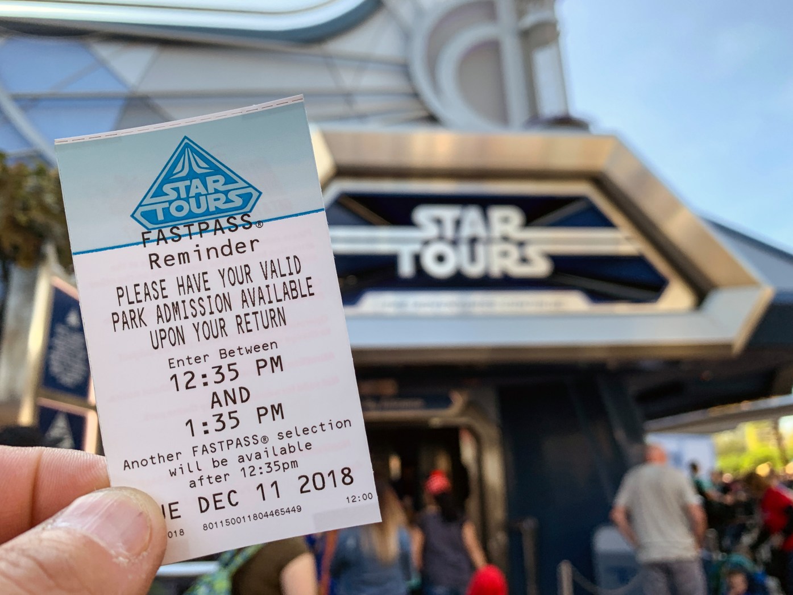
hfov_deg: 67.3
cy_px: 298
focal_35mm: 26
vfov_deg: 53.1
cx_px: 396
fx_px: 596
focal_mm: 4.25
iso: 25
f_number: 1.8
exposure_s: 1/372
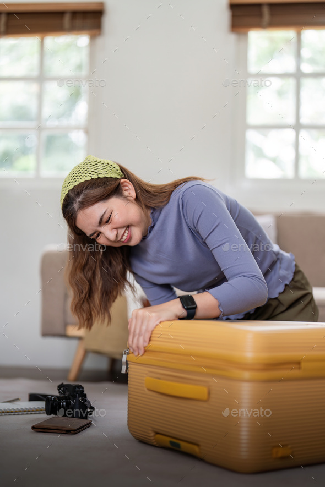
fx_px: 677
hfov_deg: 27.0
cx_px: 162
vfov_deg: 39.6
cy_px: 244
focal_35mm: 50
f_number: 1.2
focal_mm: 50
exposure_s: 1/250
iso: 100
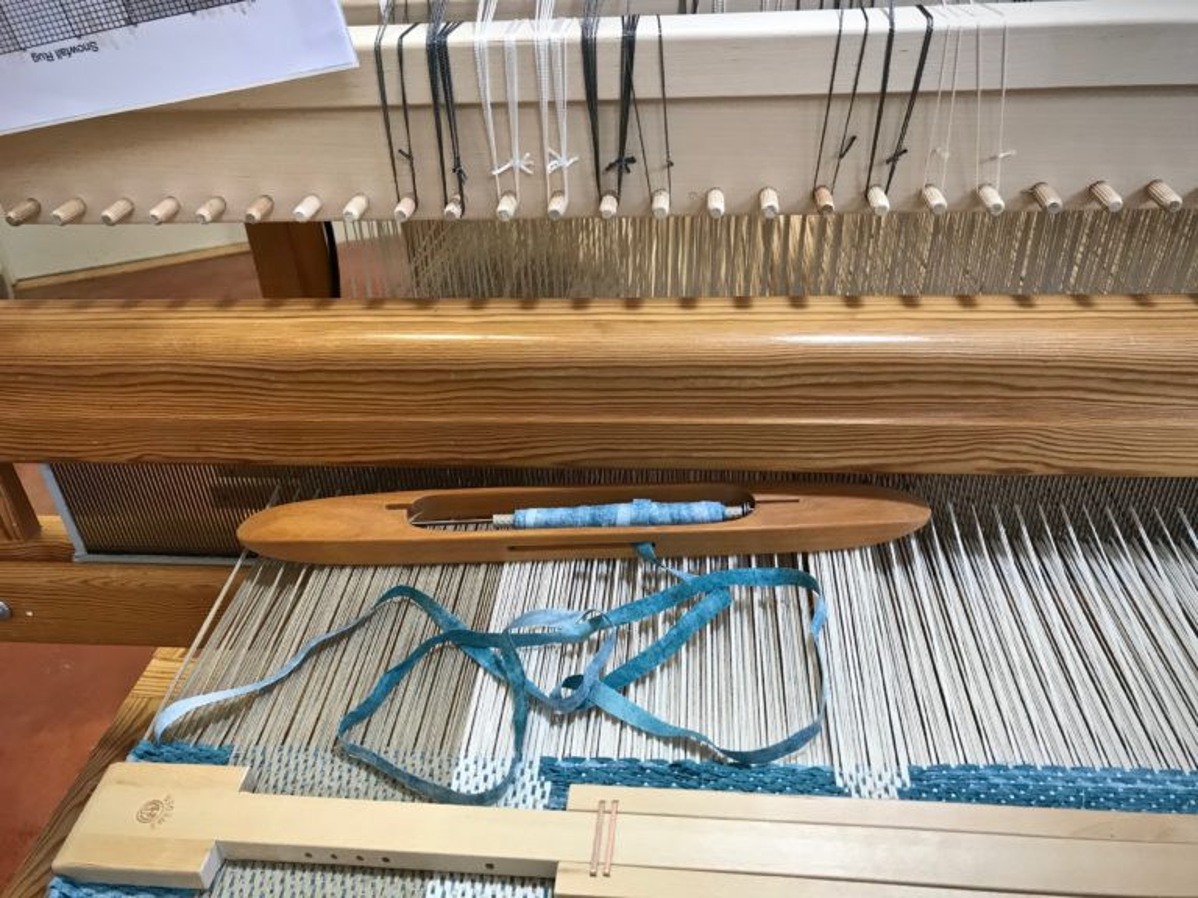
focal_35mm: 28
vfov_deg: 49.7
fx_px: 969
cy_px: 449
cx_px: 599
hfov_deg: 63.4
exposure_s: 1/30
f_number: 1.8
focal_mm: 3.99
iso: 25
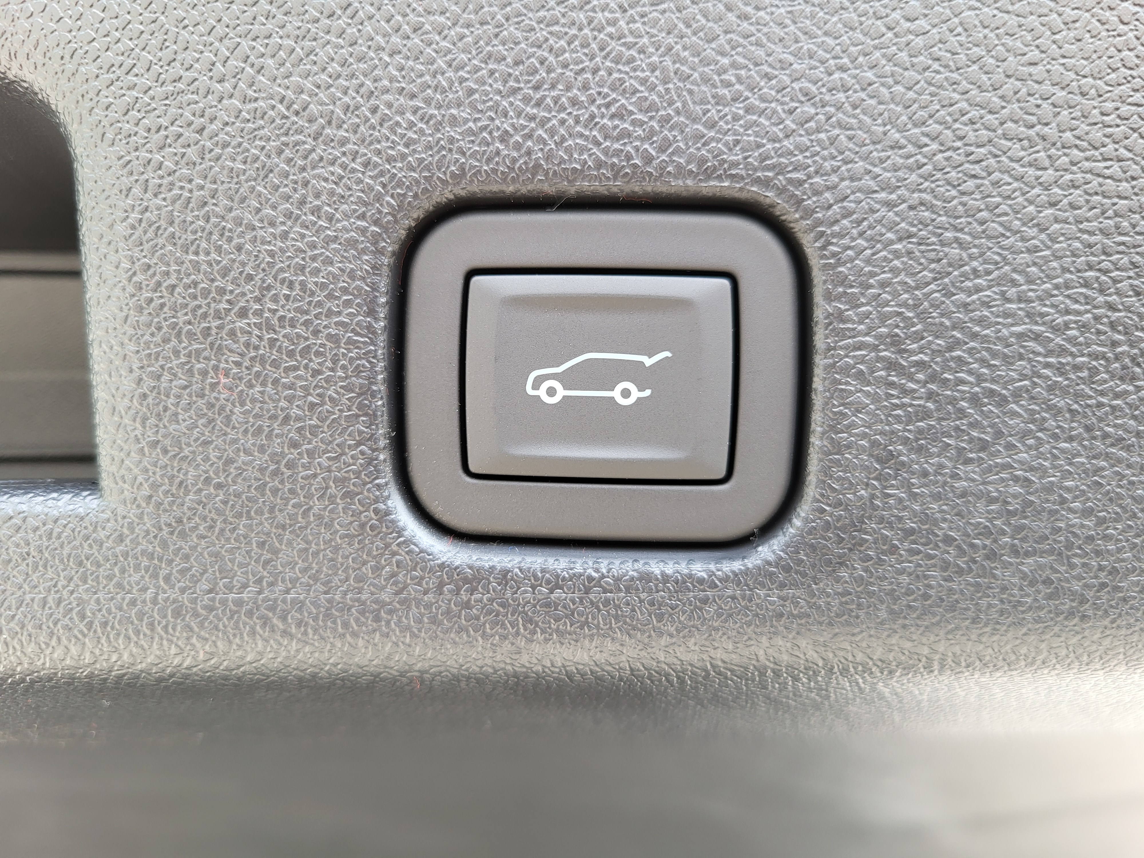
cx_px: 572
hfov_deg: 67.3
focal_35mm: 26
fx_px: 859
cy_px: 429
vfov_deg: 53.1
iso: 64
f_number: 1.8
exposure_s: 1/120
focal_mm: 5.4
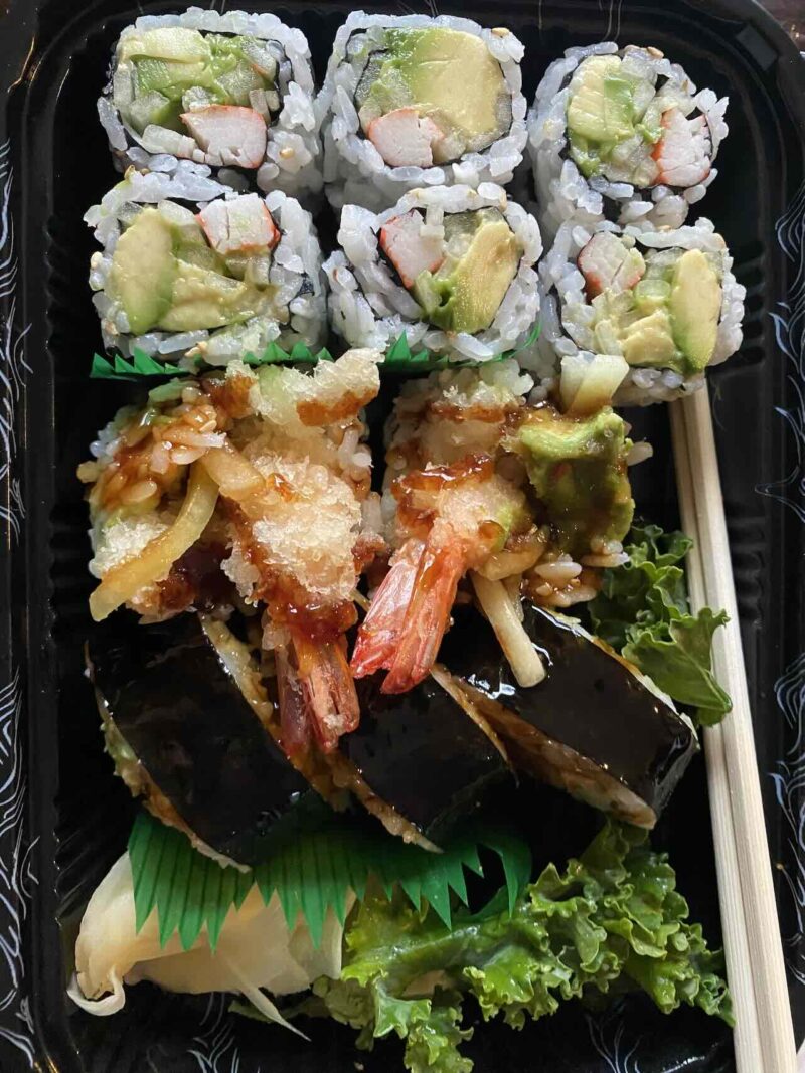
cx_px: 402
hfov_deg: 53.1
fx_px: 806
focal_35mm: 26
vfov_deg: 67.3
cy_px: 536
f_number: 1.8
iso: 640
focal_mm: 4.25
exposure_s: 1/40
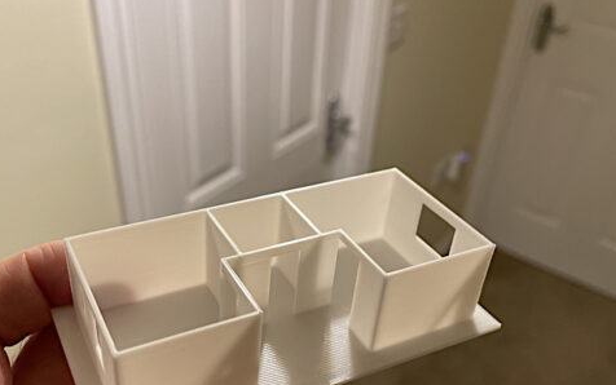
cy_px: 251
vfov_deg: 38.0
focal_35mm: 33
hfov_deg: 57.8
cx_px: 254
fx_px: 554
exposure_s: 1/100
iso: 100
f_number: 1.6
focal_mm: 4.2
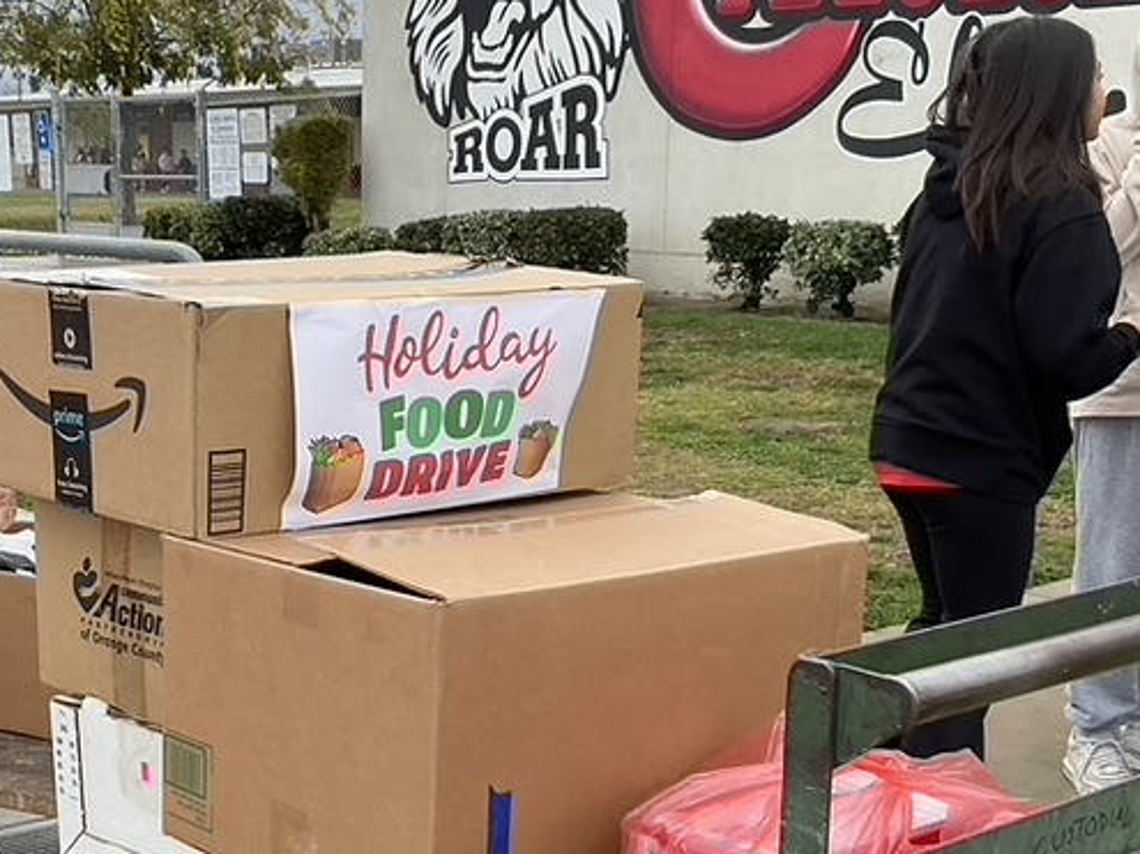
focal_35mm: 60
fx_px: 1975
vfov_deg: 24.2
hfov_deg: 31.9
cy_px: 615
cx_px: 355
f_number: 1.8
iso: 16
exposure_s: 1/126
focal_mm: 3
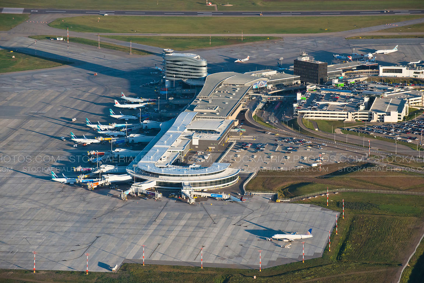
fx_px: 2356
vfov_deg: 6.9
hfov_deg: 10.3
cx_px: 212
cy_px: 142
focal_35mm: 200
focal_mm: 200
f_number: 9
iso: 1600
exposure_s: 1/800
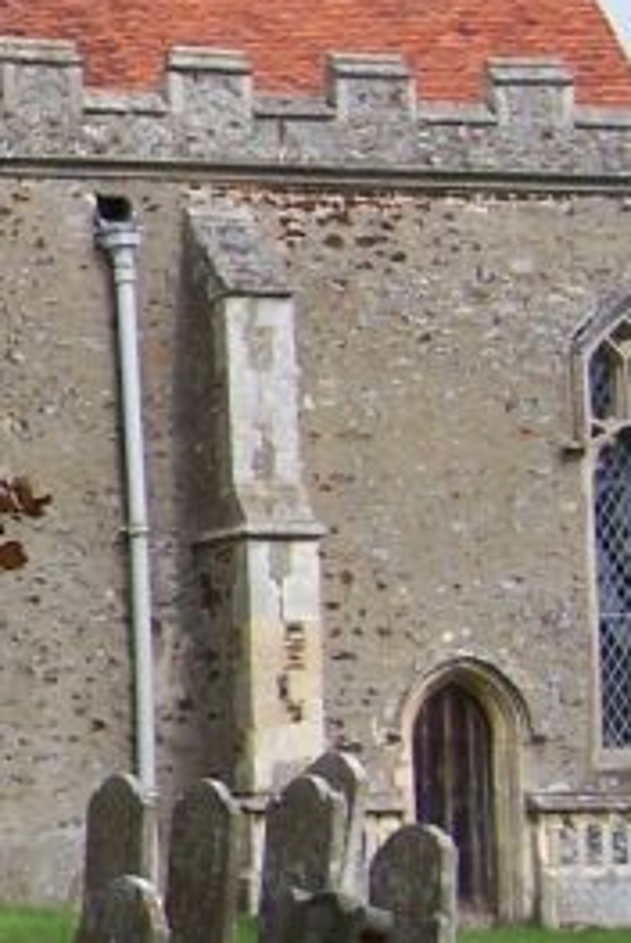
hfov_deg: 10.5
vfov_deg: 17.0
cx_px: -631
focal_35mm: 120
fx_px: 3146
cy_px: 484
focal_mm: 6.3
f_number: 4
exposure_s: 1/500
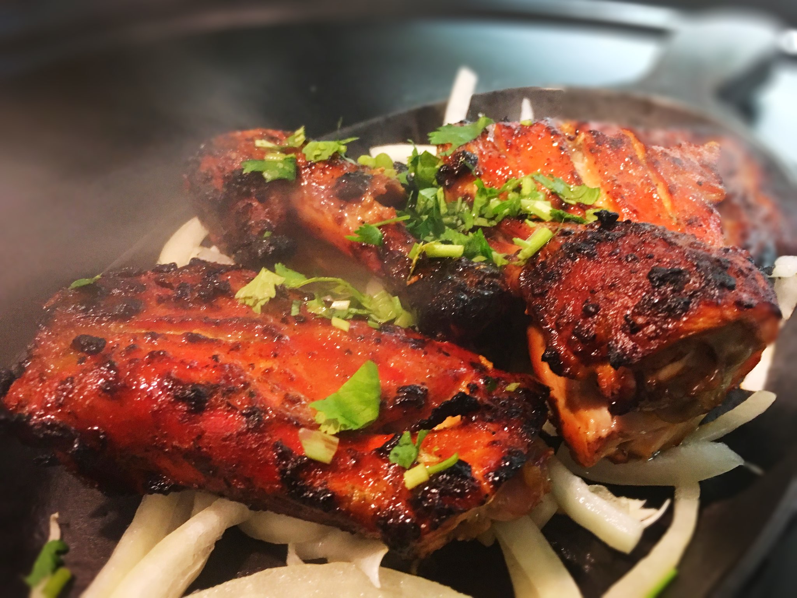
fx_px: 668
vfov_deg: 48.2
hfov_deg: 61.7
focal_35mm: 29
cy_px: 299
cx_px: 398
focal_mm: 4.15
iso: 400
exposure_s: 1/15
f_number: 2.2
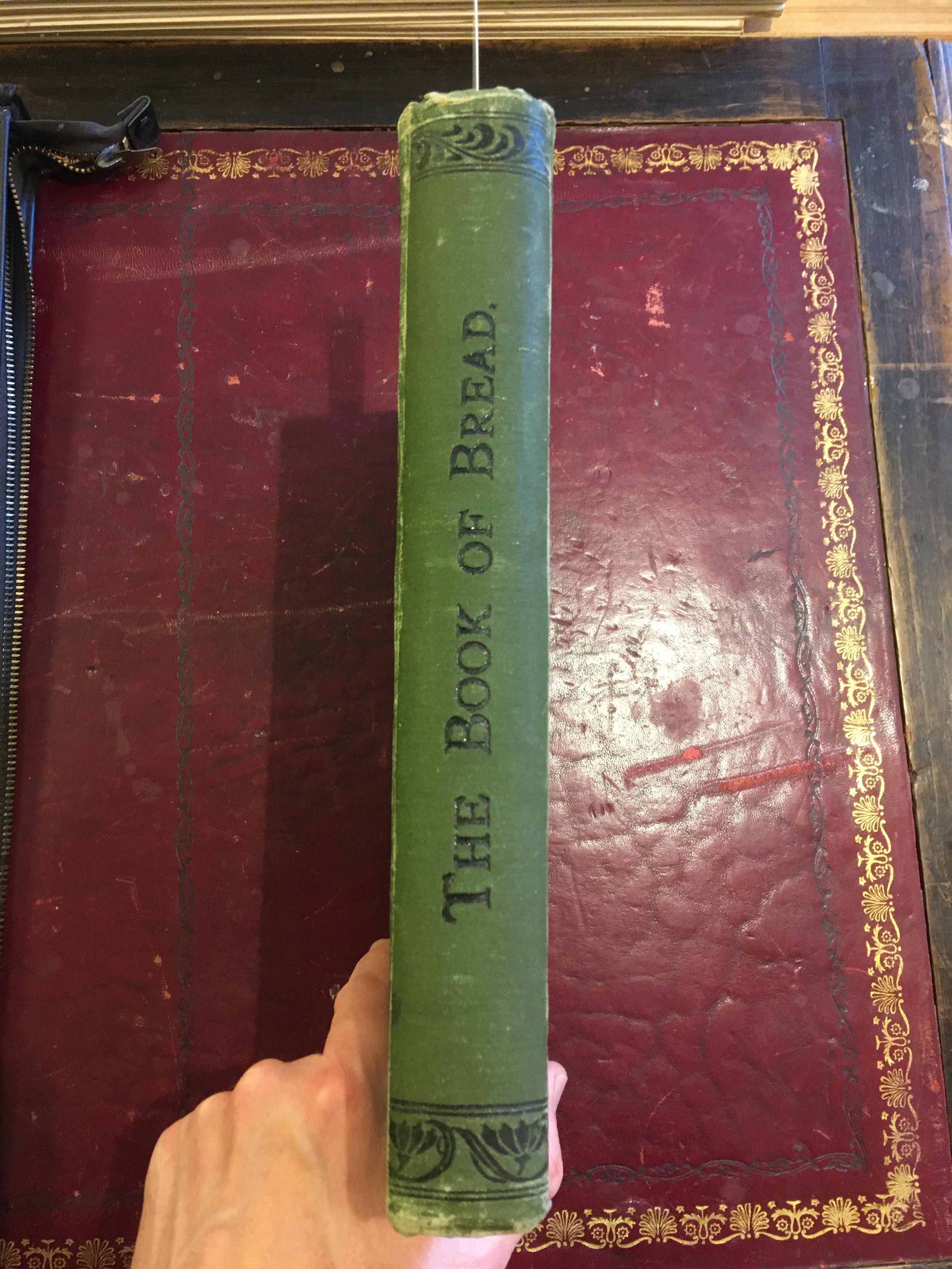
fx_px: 1063
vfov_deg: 61.7
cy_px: 634
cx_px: 476
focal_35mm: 29
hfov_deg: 48.2
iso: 250
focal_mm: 4.15
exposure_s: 1/33
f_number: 2.2
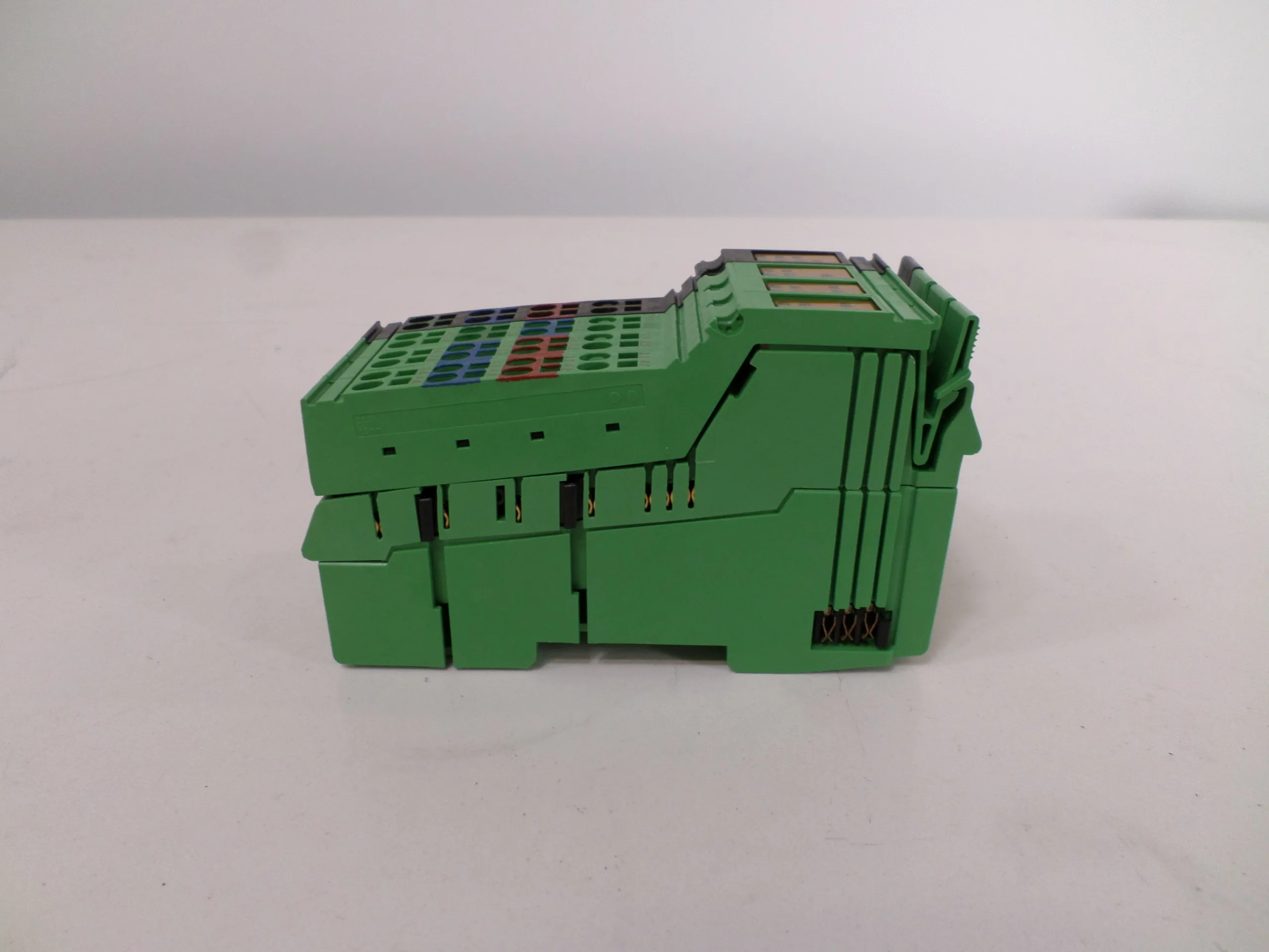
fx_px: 916
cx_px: 634
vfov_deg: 54.9
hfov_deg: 69.4
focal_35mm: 25
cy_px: 476
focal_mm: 4.5
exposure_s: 1/60
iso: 80
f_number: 2.5
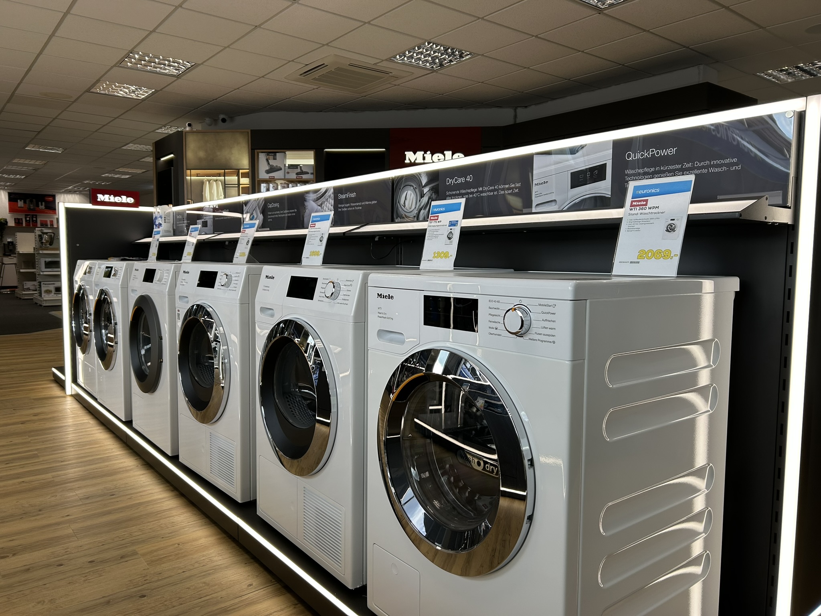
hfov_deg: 67.3
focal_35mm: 26
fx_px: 617
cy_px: 308
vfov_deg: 53.1
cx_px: 410
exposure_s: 1/271
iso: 40
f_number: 1.5
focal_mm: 5.7
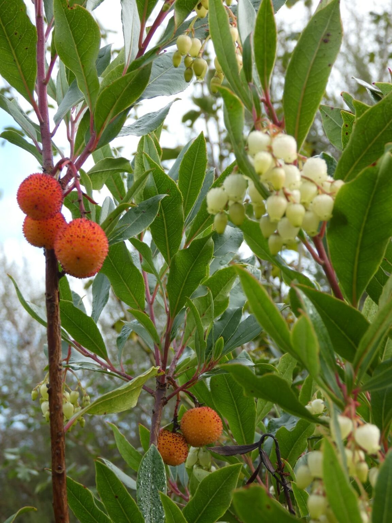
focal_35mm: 72
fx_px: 1087
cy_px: 262
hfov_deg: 20.4
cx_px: 196
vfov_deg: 27.0
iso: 80
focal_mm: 12.9
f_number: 4.3
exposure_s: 1/125
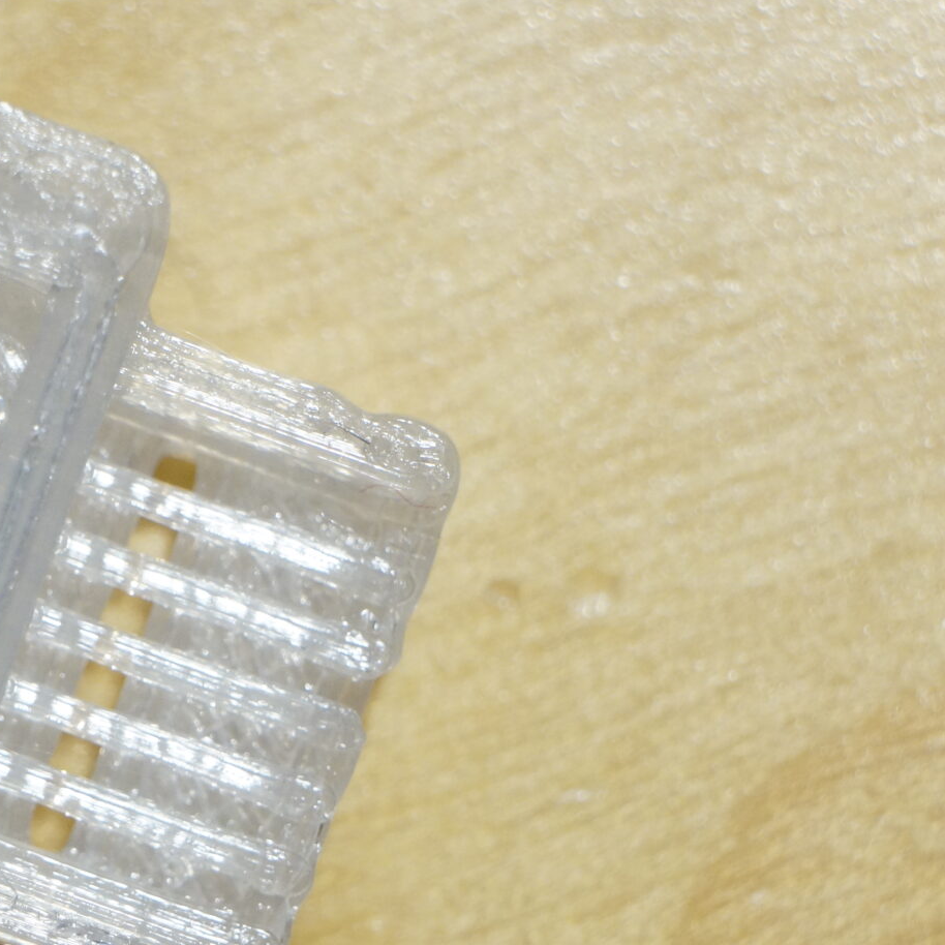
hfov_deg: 11.0
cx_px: 20
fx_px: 4848
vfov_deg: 11.1
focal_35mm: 157
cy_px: 590
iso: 1600
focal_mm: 55
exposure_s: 1/250
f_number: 8
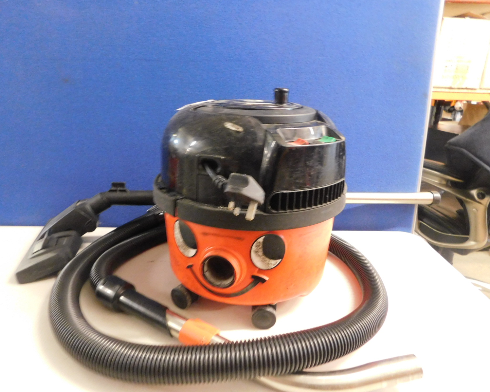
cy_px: 196
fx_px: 348
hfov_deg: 70.3
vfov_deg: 58.8
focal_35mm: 24
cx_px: 243
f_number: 3
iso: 800
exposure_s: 1/3
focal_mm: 4
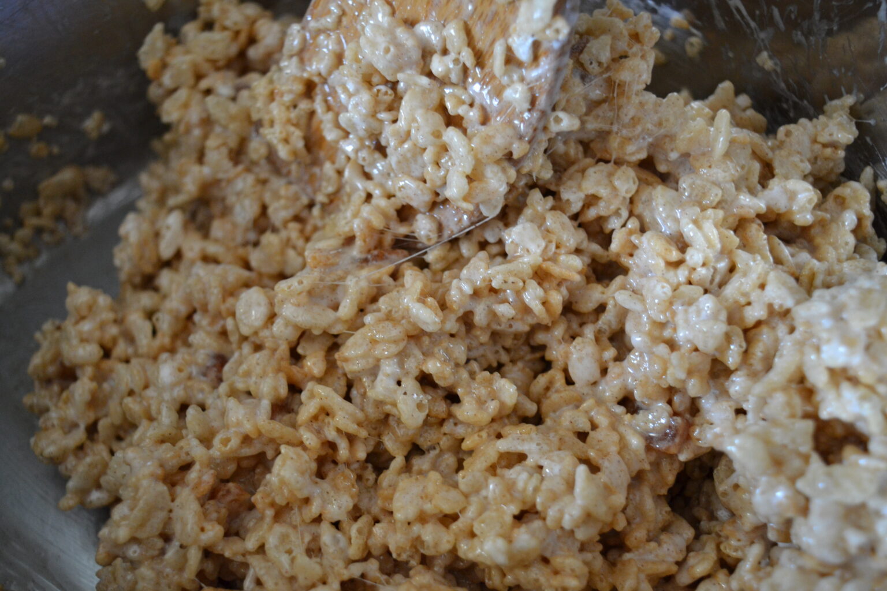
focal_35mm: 42
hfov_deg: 46.4
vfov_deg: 31.9
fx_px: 1035
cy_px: 296
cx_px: 444
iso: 1100
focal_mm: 28
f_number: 4.2
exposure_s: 1/60
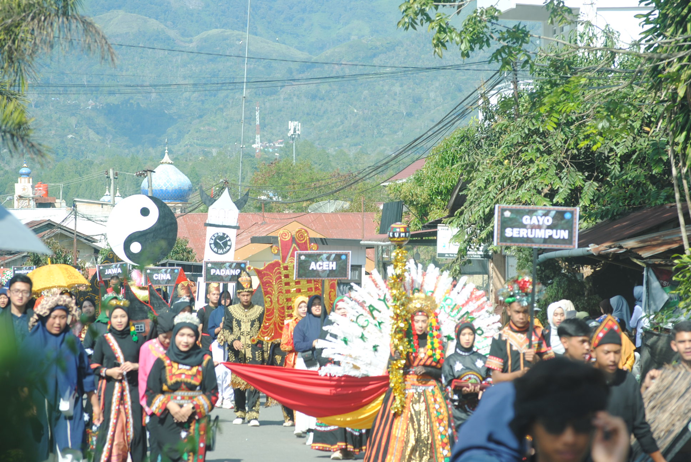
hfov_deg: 13.0
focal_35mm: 158
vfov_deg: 8.7
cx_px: 346
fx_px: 3027
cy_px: 231
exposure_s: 1/160
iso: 100
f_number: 8
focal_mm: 105
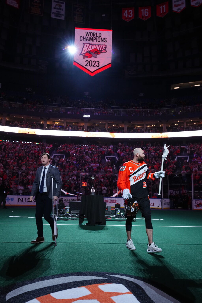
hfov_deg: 42.3
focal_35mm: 31
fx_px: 261
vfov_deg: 60.3
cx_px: 101
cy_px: 152
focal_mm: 31
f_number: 4.5
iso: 3200
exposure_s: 1/400
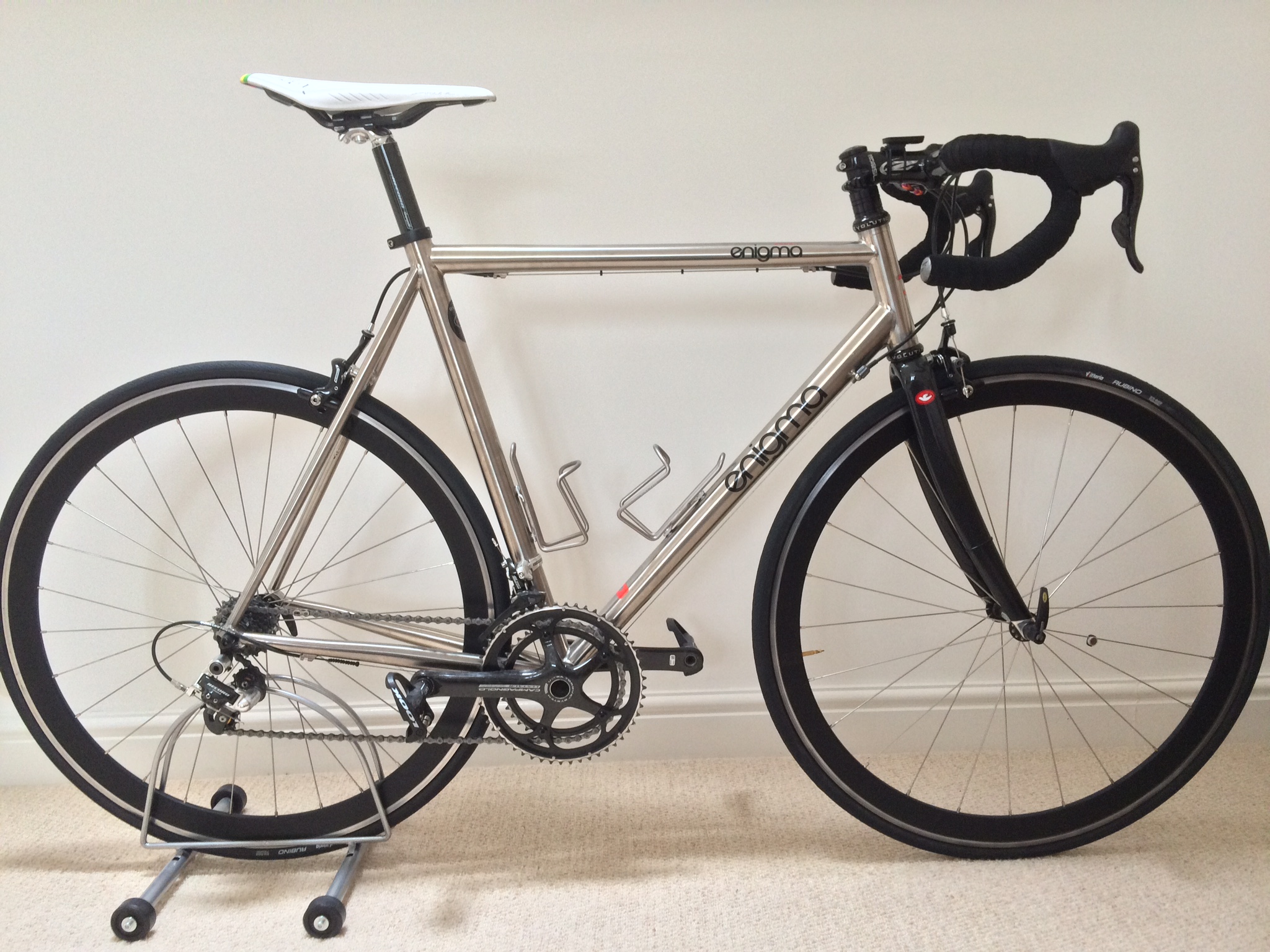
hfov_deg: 61.7
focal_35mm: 29
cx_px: 635
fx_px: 1064
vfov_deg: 48.2
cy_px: 476
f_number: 2.2
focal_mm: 4.15
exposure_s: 1/30
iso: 100
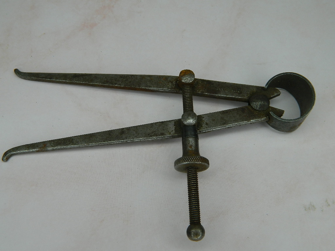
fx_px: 397
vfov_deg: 35.1
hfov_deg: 45.8
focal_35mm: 41
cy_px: 126
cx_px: 168
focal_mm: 7.3
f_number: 3.5
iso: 80
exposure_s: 1/160
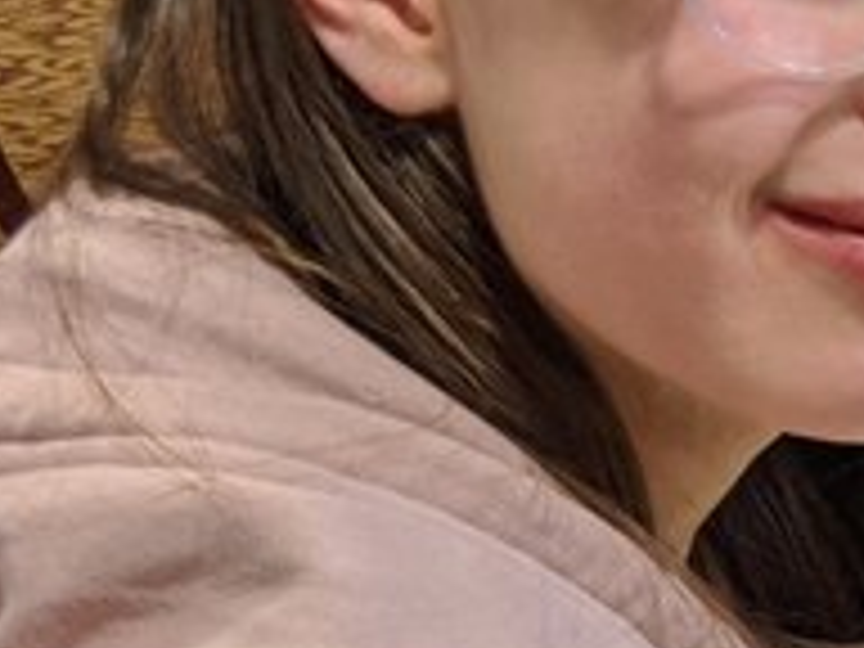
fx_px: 3544
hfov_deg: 11.6
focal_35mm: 142
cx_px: 2016
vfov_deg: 10.4
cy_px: 328
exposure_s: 1/24
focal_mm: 4.44
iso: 69
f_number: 1.8
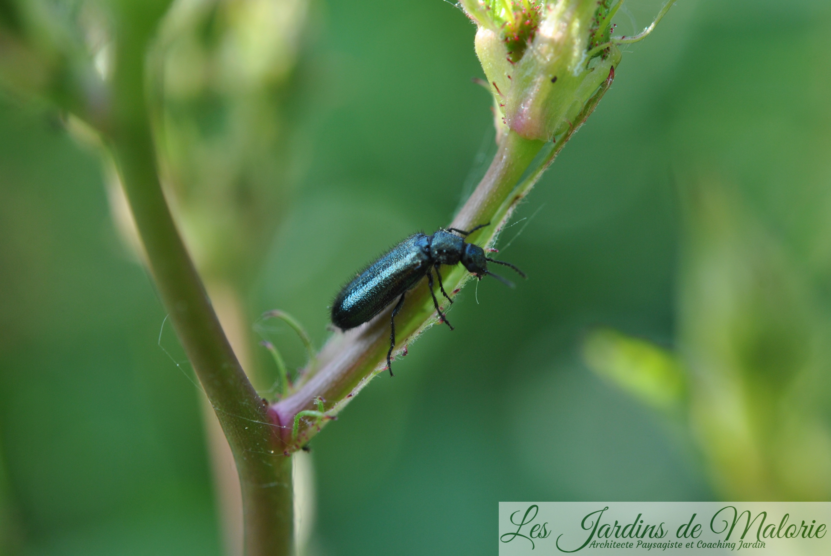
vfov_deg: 15.2
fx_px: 2080
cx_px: 416
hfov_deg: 22.6
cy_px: 278
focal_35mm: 90
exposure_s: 1/125
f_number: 6.3
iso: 200
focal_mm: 60
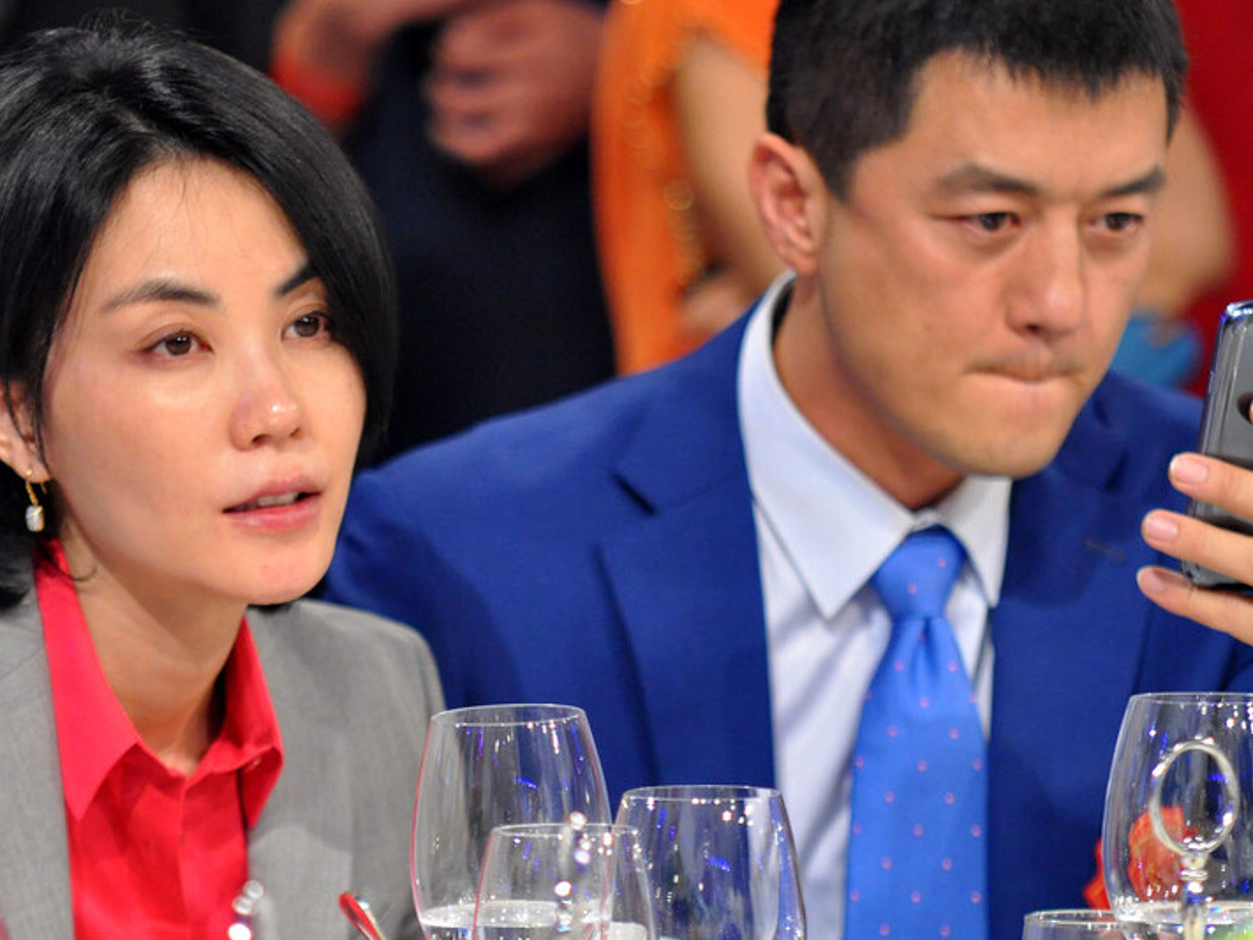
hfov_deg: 6.3
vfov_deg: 4.7
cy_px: 435
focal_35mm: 316
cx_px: 539
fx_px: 11436
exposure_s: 1/200
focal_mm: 130
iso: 1000
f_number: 3.5
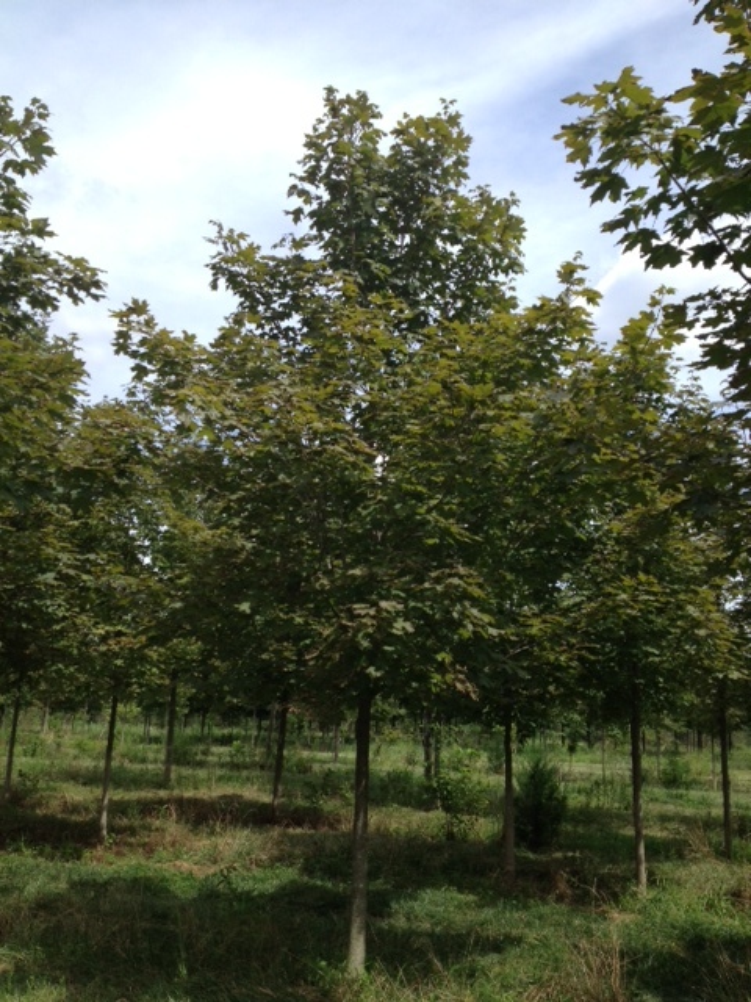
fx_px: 1012
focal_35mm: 35
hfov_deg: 40.7
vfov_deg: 52.6
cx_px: 376
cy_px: 501
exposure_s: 1/1227
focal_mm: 4.28
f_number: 2.4
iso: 50
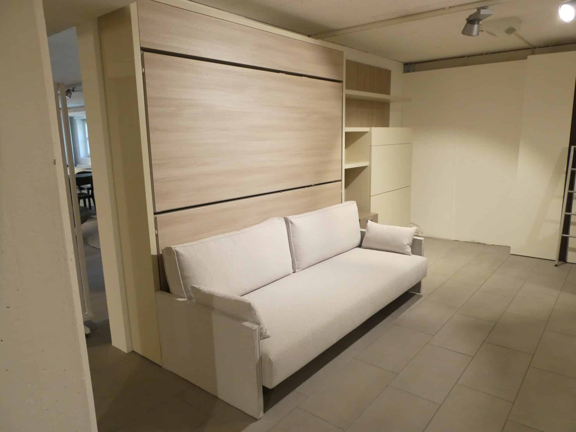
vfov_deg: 56.8
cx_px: 288
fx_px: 399
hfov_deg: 71.6
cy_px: 216
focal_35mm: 24
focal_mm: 4.3
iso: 320
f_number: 3.3
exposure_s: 1/60
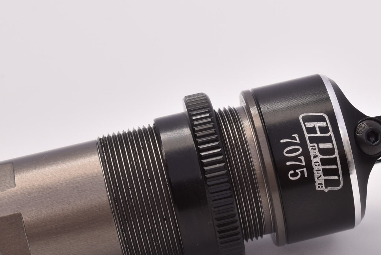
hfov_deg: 13.8
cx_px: 303
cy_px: 163
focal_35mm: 148
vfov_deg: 9.3
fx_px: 1568
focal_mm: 52
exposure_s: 1/100
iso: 100
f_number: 14
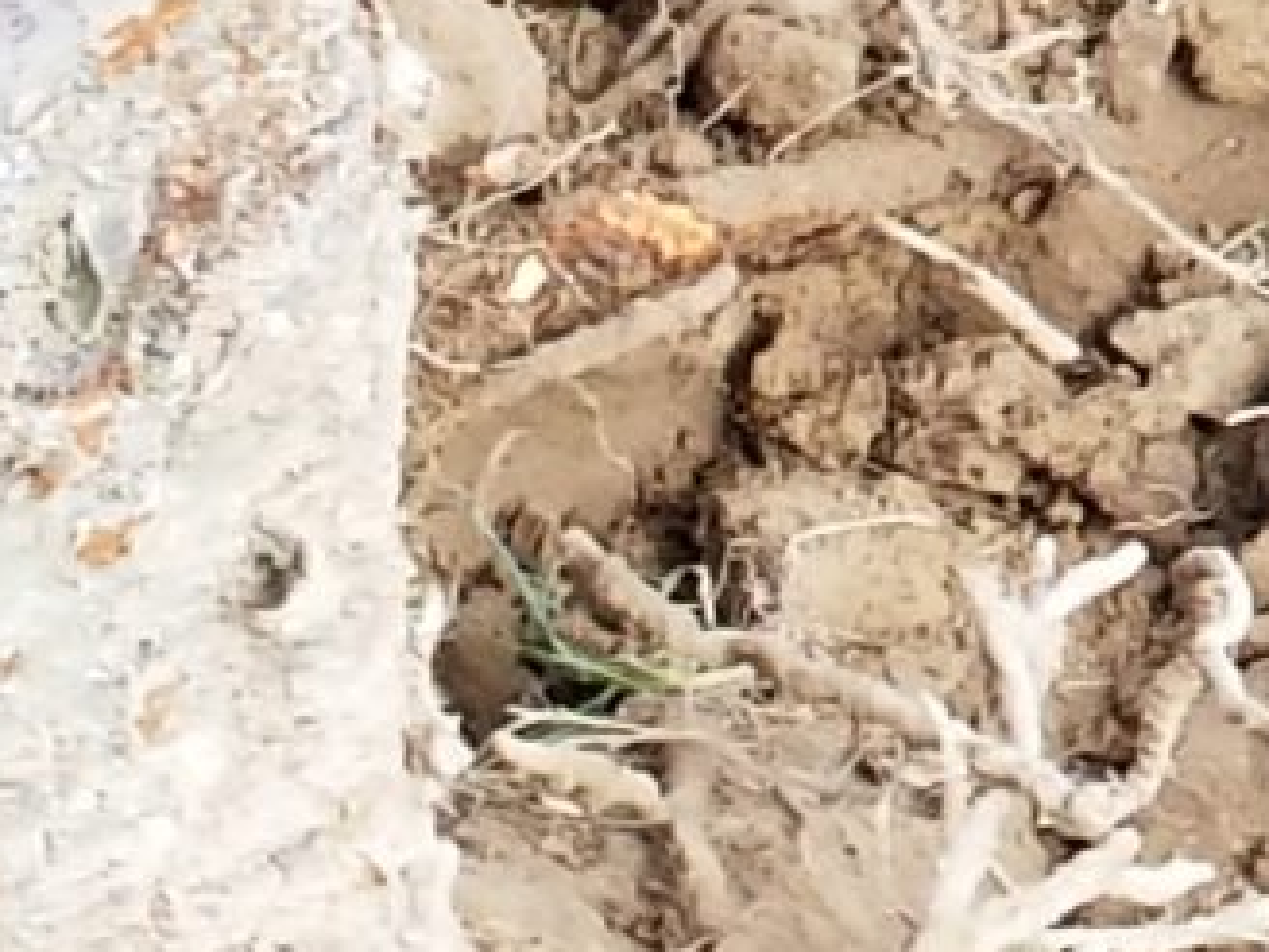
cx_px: -2275
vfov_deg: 4.4
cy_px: 2577
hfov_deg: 5.8
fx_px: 11914
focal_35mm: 325
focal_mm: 6
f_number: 2.4
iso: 25
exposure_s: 1/133
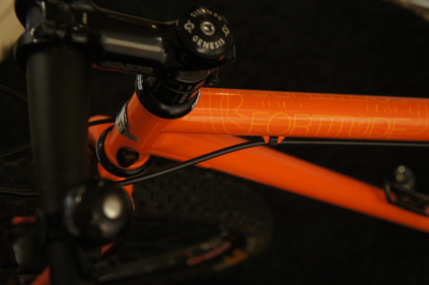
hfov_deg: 41.1
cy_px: 142
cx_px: 214
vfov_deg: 28.0
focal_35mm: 48
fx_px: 572
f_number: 4
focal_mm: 32
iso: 1600
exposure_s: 1/13
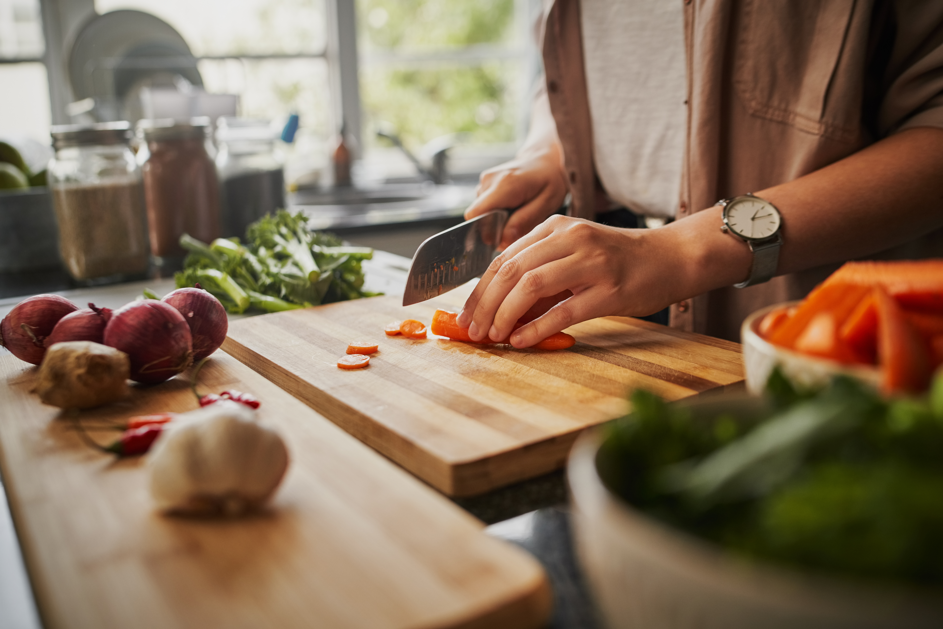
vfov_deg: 37.9
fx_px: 917
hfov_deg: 54.4
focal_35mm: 35
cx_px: 472
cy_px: 314
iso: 400
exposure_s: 1/125
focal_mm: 35
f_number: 3.2
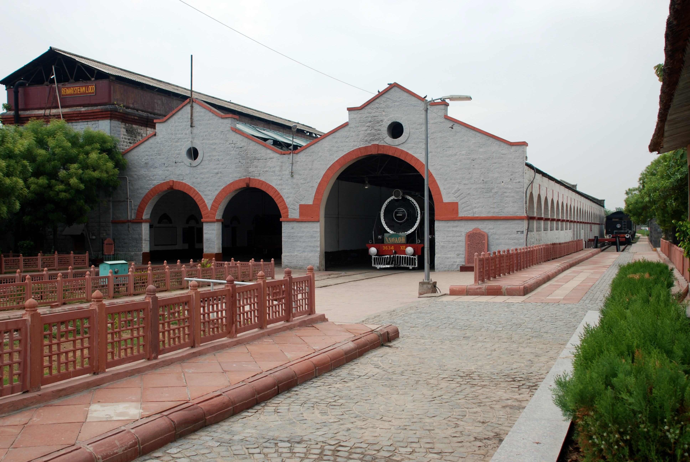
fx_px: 691
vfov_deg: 37.0
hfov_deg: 53.1
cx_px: 345
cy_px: 231
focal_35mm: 36
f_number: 6.3
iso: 100
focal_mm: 24
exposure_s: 1/160
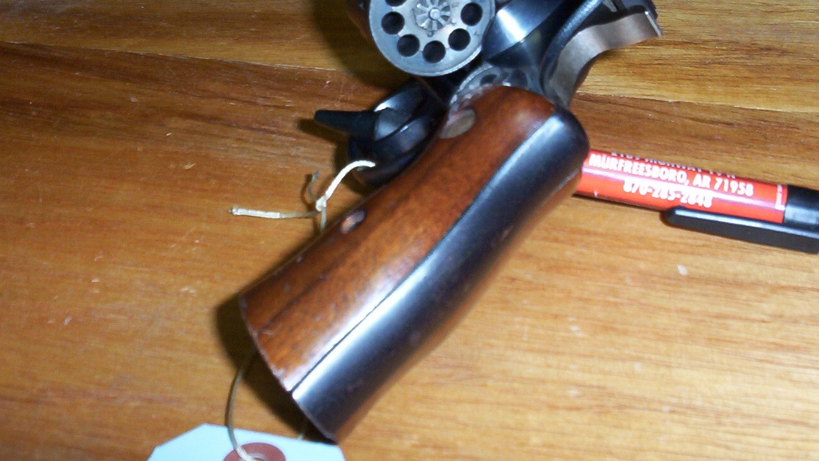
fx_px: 1173
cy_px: 141
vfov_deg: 22.1
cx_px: 456
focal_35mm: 54
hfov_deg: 38.4
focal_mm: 6
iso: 140
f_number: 4.5
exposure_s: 1/30
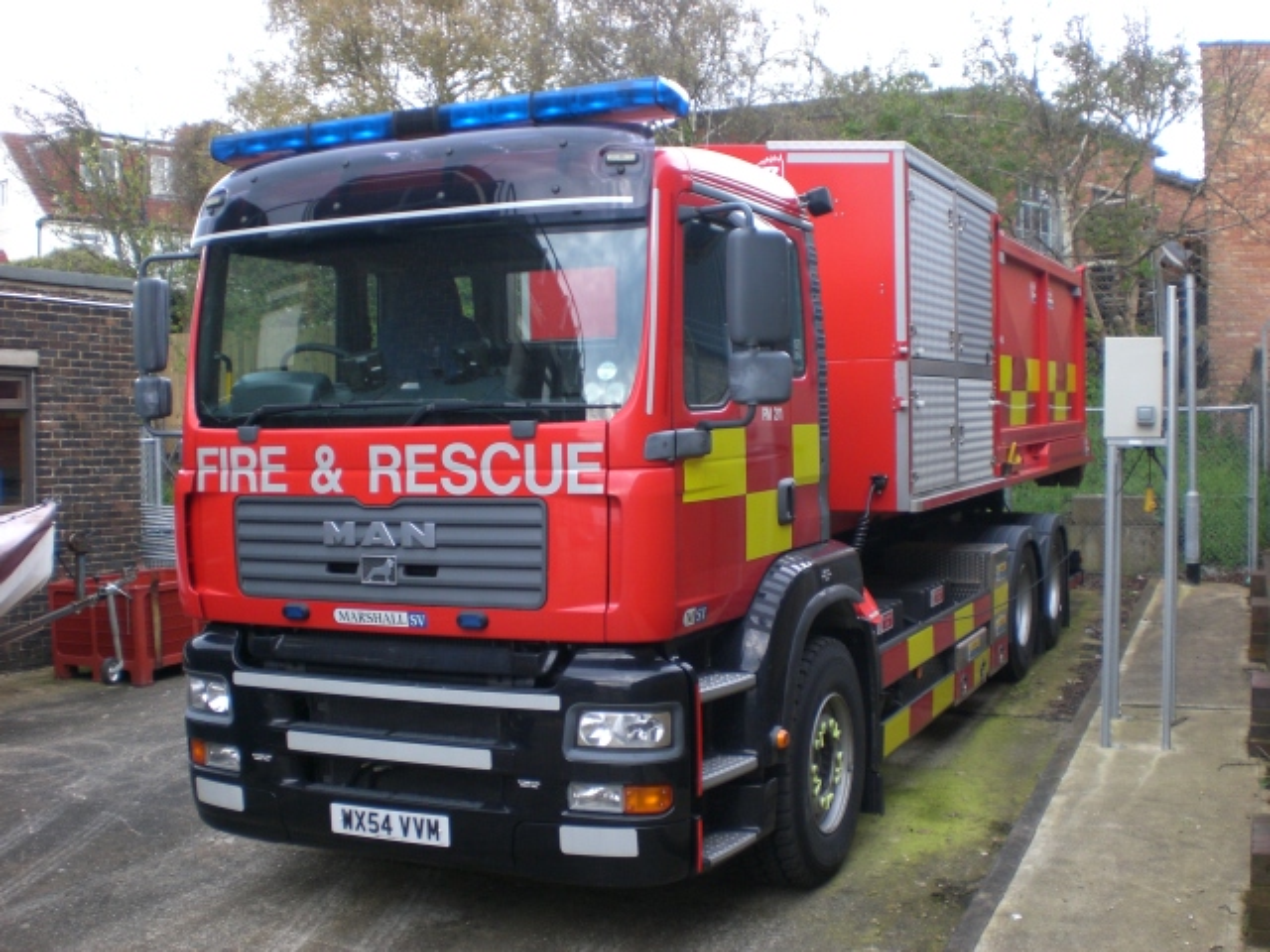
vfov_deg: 37.7
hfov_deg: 49.0
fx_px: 1394
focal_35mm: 38
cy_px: 476
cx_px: 635
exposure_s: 1/80
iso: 100
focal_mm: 6.3
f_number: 3.1
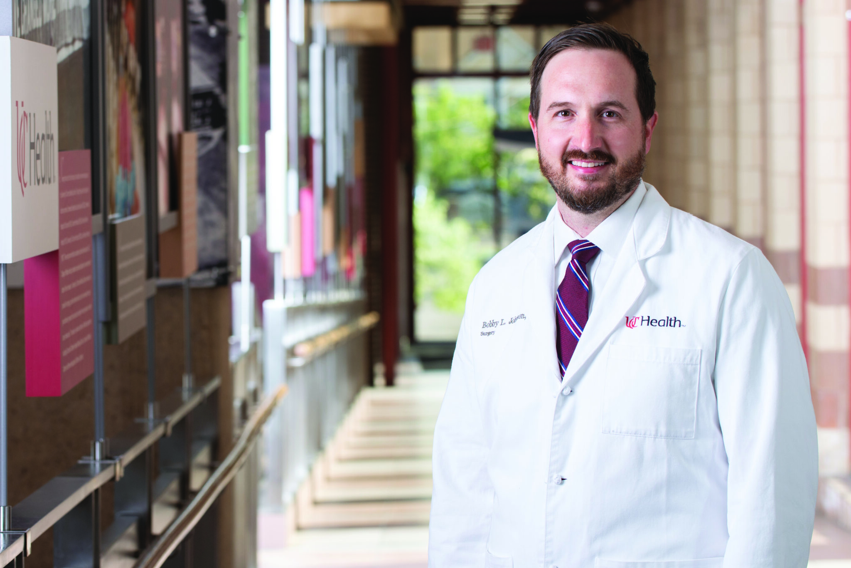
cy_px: 284
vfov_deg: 13.4
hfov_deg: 20.0
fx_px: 2412
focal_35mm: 102
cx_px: 426
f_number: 5.6
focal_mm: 102
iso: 320
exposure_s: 1/200
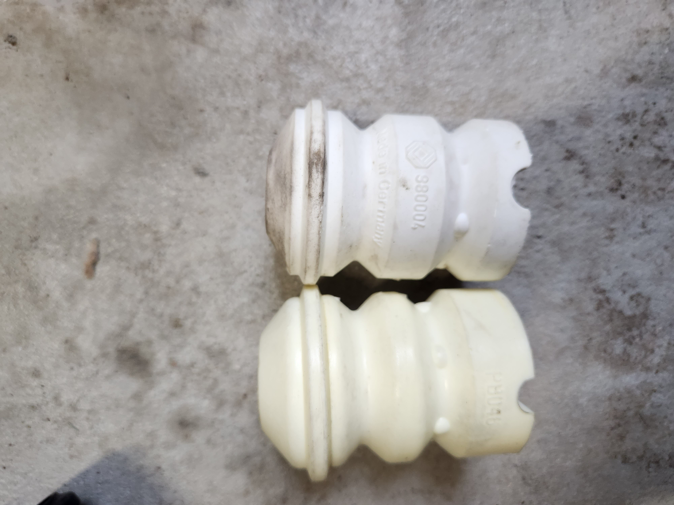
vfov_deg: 58.9
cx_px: 337
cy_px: 252
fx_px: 448
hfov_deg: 73.9
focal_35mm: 23
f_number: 1.8
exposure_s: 1/120
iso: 200
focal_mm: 5.4
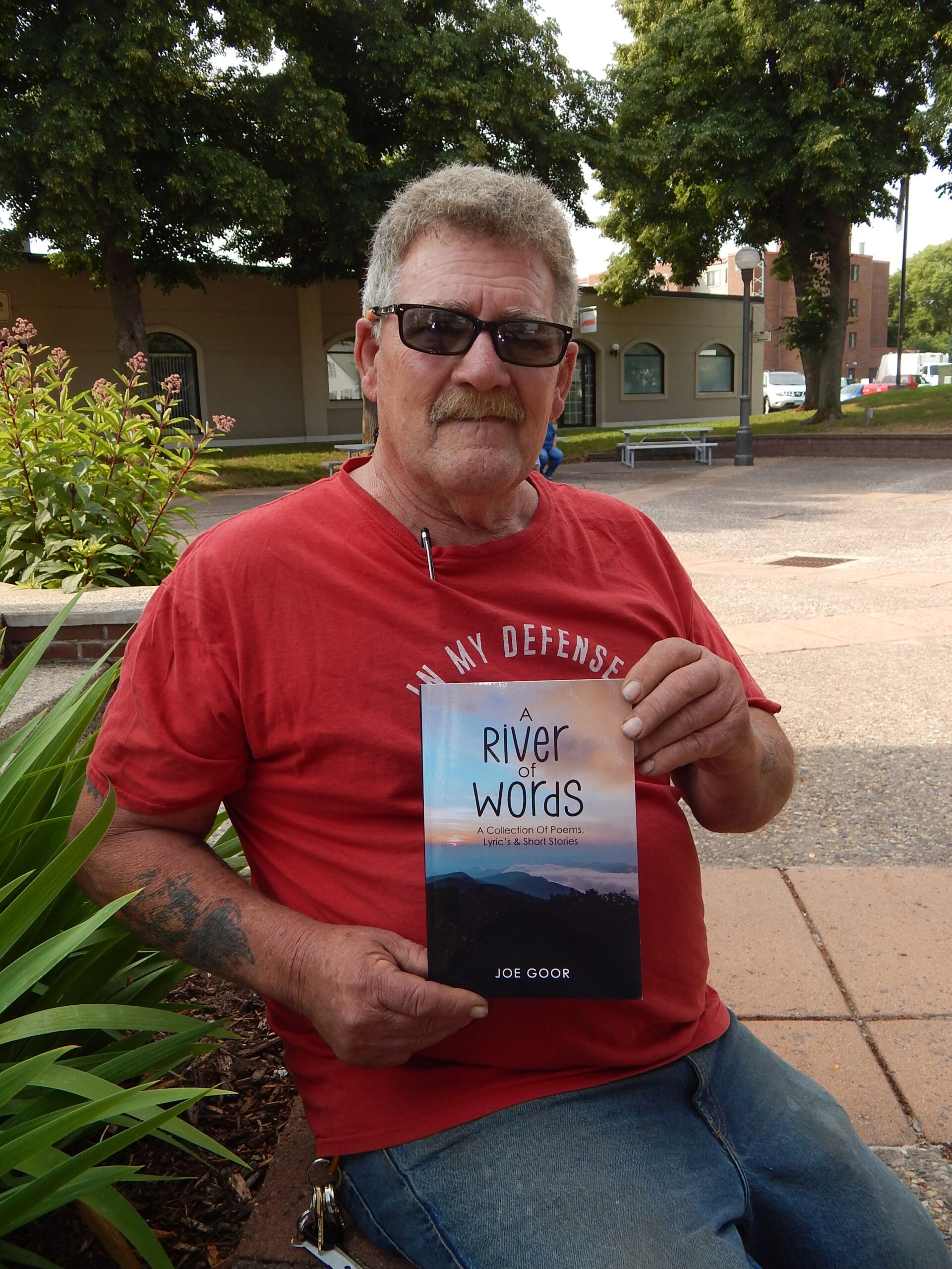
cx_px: 476
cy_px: 634
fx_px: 1137
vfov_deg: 58.4
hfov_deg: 45.4
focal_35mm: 31
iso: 125
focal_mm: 5.6
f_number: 3.2
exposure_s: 1/500
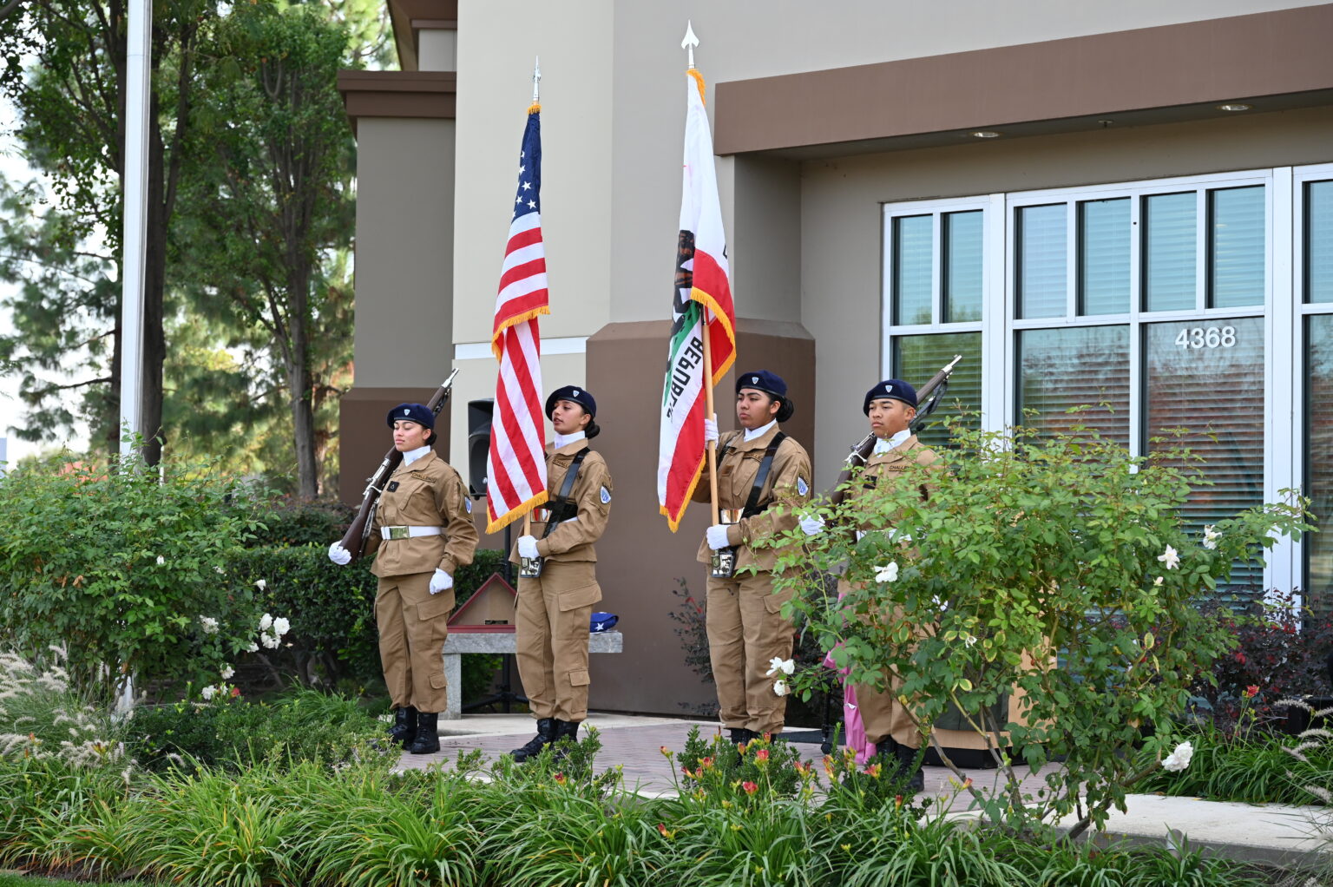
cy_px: 444
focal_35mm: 69
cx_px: 666
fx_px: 2553
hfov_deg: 29.3
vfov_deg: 19.7
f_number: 5
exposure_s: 1/250
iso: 200
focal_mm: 69
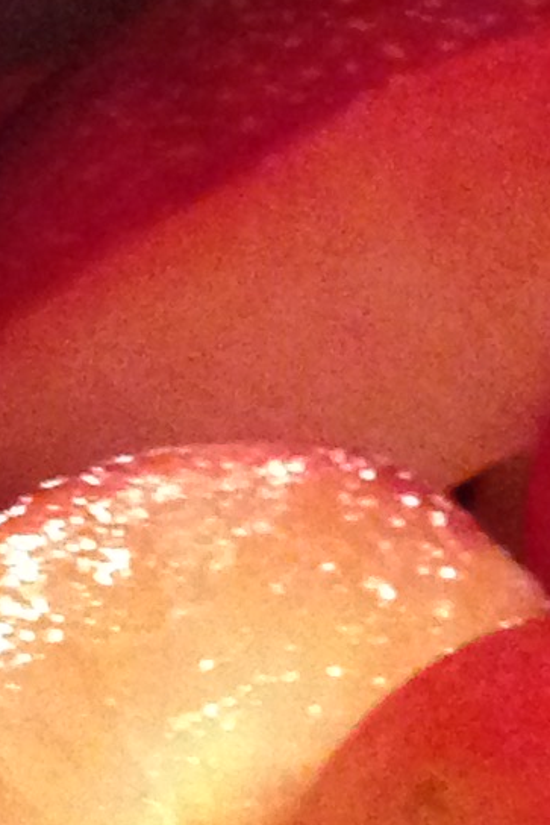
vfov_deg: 9.9
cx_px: -780
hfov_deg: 6.4
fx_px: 4717
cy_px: 914
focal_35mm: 206
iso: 500
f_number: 2.4
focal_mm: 4.12
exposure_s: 1/15
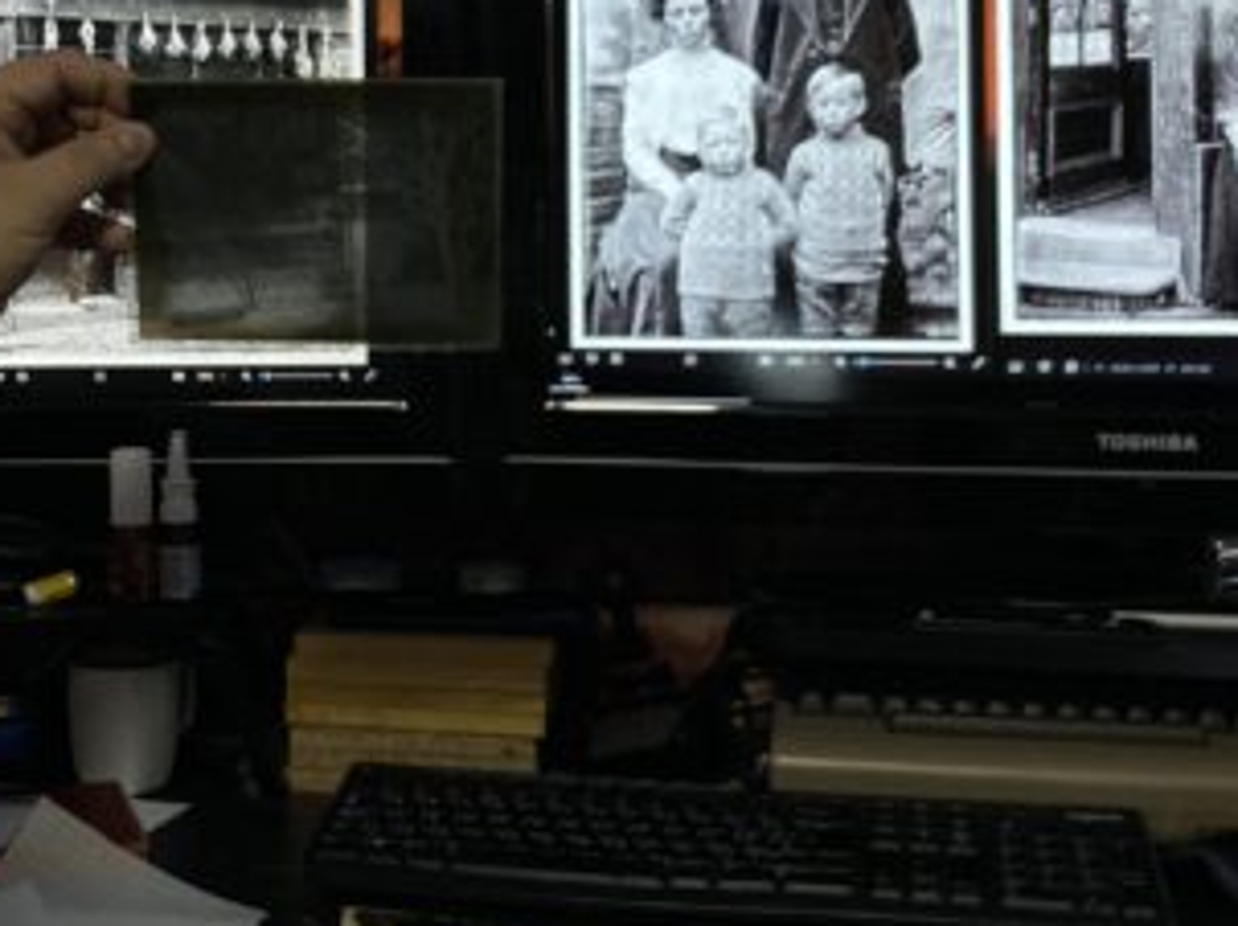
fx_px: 2144
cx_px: 320
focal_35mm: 60
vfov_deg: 24.0
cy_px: 197
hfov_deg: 31.7
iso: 125
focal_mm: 4.25
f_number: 1.8
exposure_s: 1/54
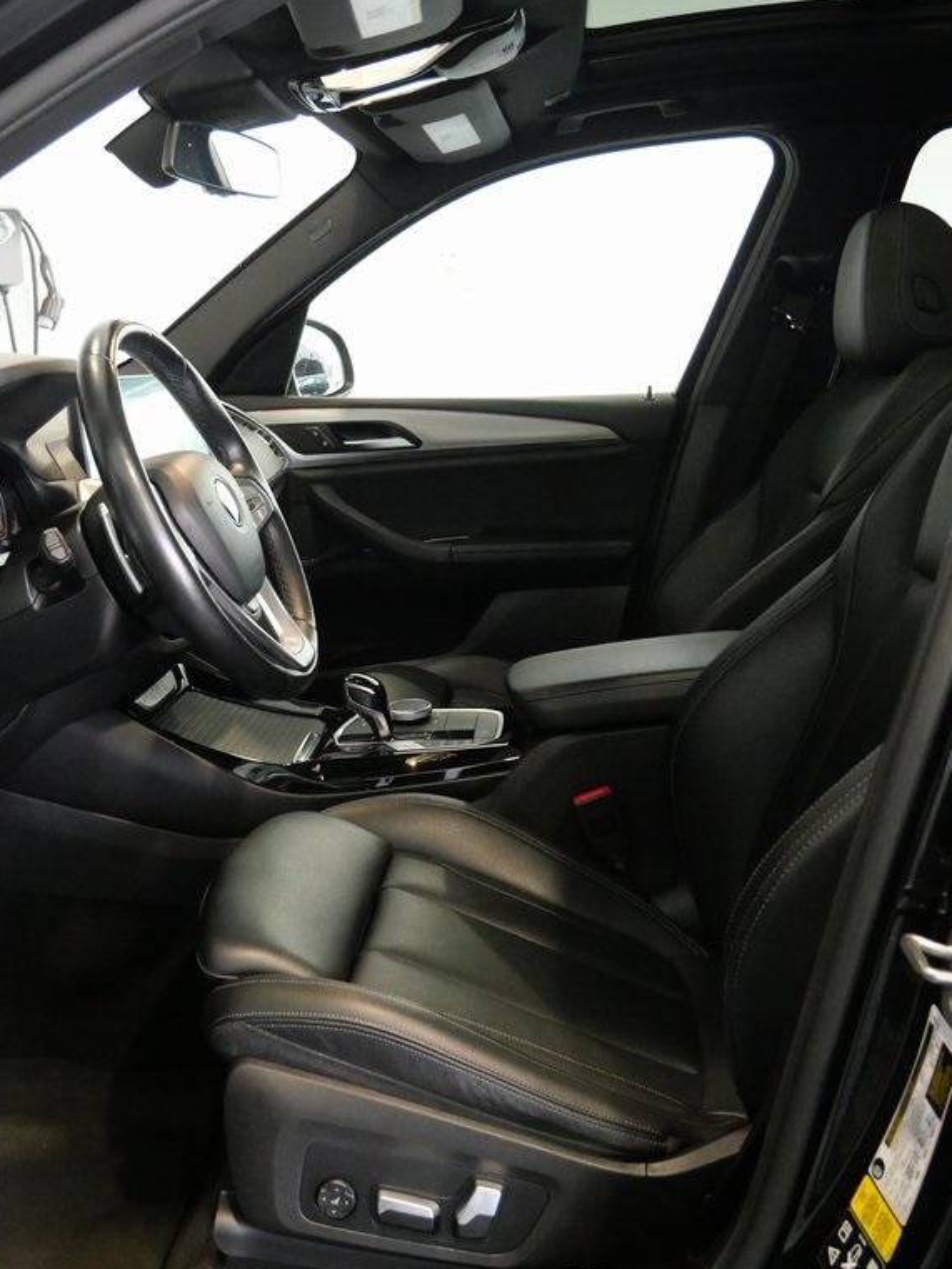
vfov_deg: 52.6
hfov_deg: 40.5
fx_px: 1283
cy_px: 635
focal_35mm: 35
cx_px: 382
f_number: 3.5
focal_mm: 13
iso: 3200
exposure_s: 1/50
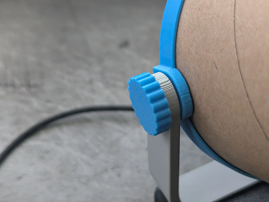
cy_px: 94
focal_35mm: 67
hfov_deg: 28.9
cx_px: 157
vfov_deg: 22.0
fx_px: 521
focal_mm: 6.81
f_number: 1.85
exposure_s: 1/81.8
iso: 1038
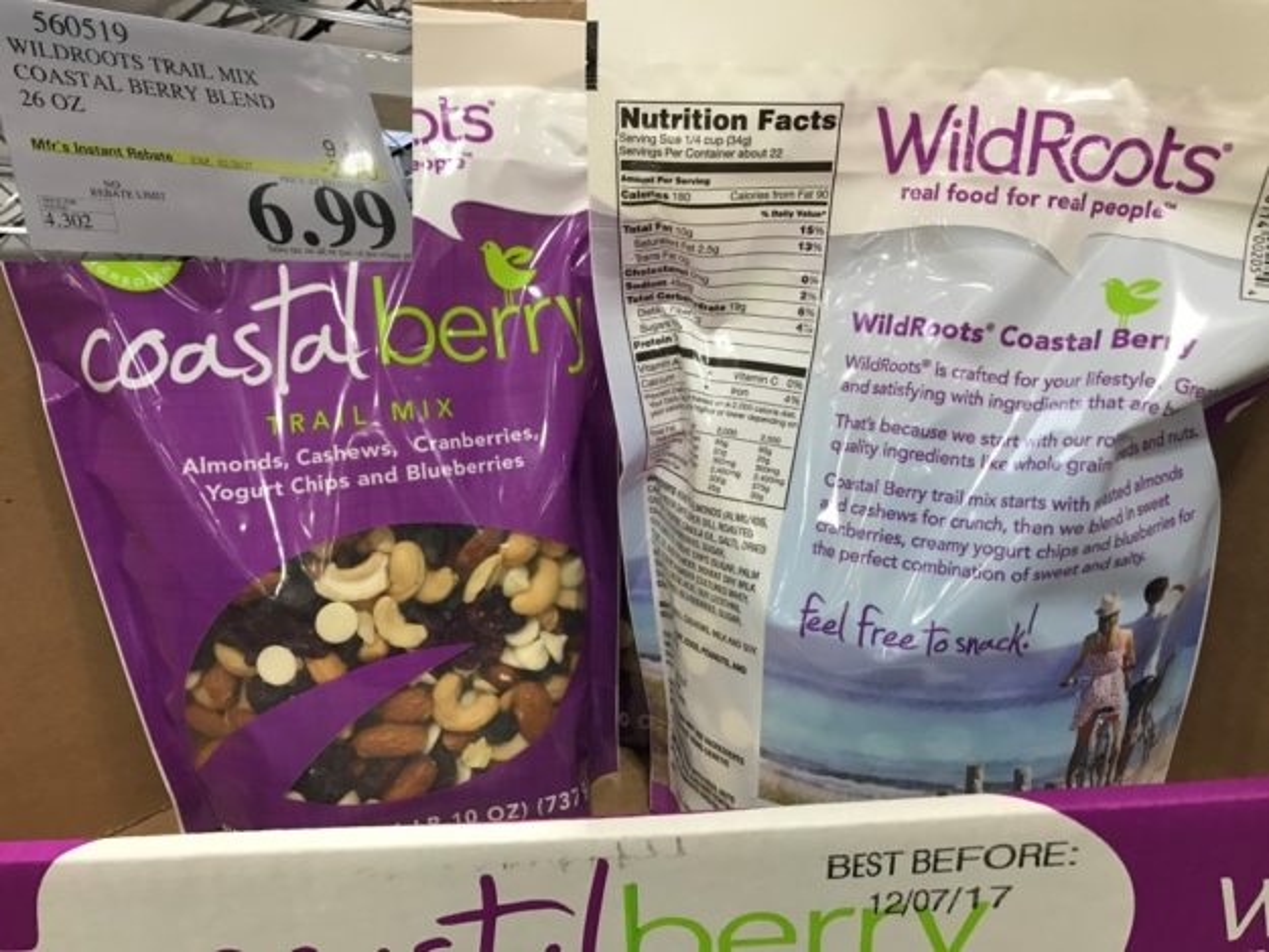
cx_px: 634
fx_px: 1027
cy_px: 476
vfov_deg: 49.8
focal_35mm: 28
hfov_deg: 63.4
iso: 32
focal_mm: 3.99
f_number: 1.8
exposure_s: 1/30
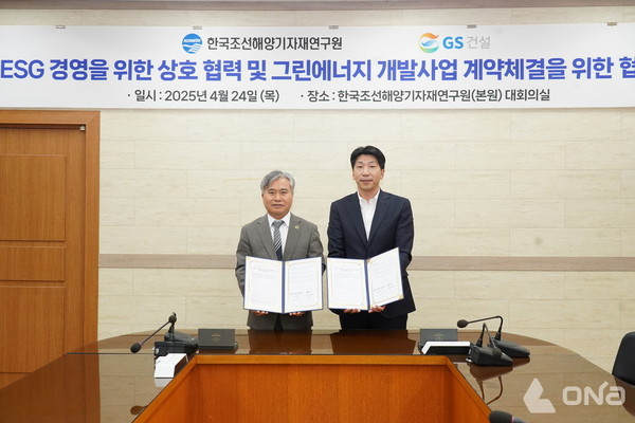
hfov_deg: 58.7
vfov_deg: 41.1
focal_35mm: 32
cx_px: 318
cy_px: 212
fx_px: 564
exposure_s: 1/250
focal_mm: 32
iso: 3200
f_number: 7.1
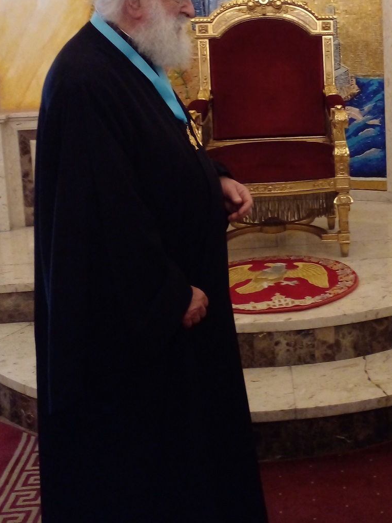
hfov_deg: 26.5
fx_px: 800
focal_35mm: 53
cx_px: 357
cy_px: 125
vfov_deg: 35.3
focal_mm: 3.6
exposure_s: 1/25
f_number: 1.9
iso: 250
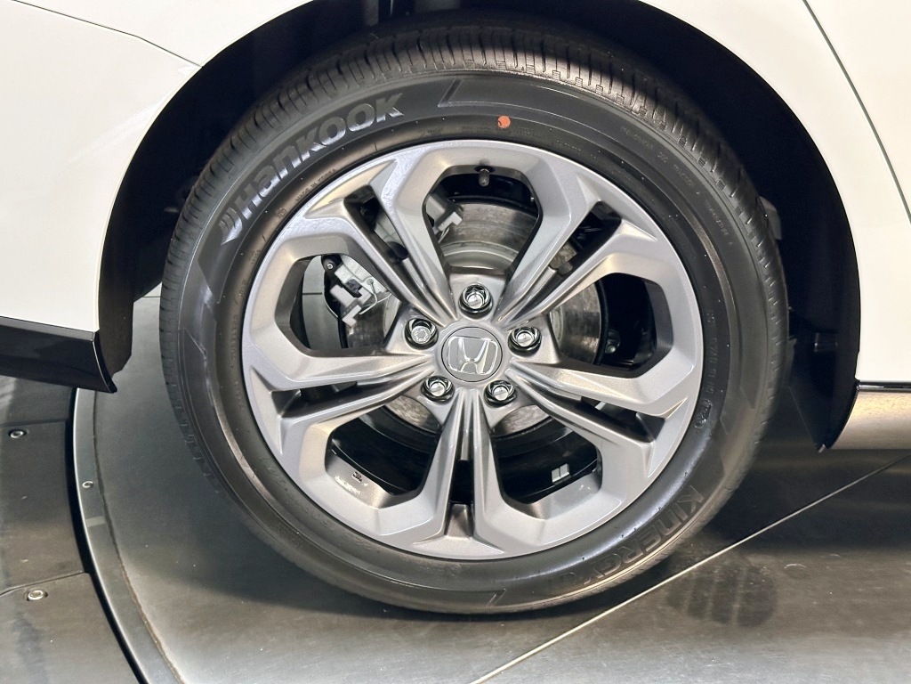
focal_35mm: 48
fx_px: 1263
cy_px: 342
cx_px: 456
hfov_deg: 39.7
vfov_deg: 30.3
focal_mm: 6.86
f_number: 1.78
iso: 640
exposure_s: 1/30
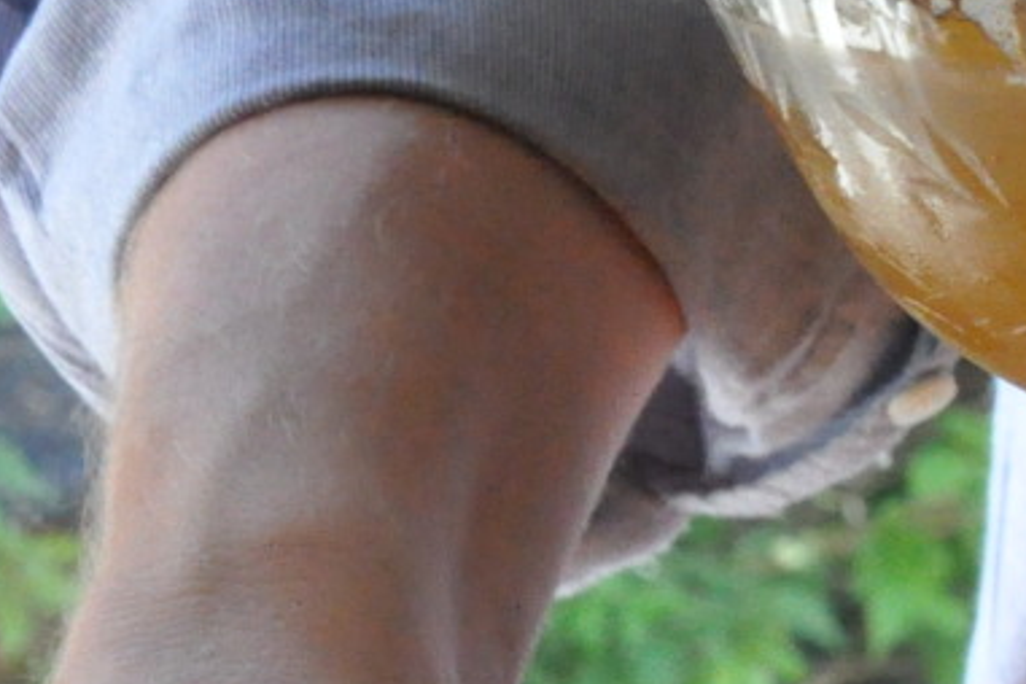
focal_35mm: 281
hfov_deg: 7.1
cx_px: 1955
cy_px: 501
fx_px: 8008
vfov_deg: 4.9
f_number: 11
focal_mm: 38
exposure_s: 1/125
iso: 3200
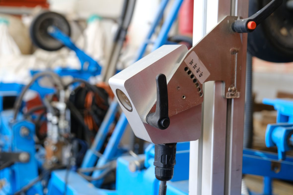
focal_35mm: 46
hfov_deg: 42.7
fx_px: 374
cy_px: 98
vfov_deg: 29.3
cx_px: 146
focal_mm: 30.8
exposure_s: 1/60
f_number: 4
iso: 400
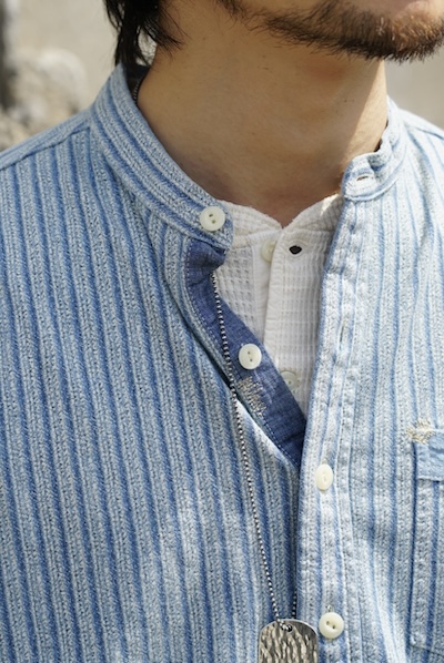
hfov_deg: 13.1
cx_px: 222
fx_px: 1938
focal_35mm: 105
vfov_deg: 19.4
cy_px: 332
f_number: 5
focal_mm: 105
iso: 100
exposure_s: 1/400
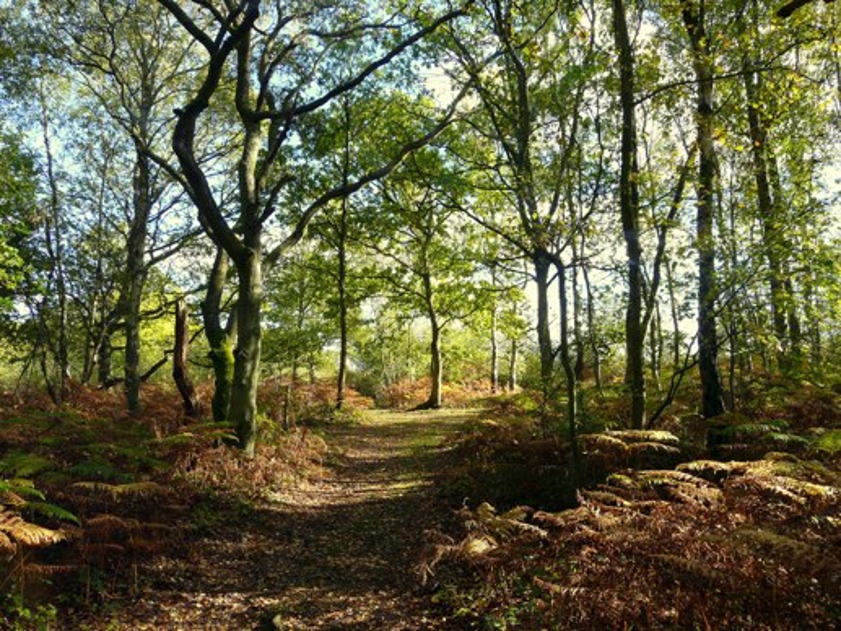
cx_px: 420
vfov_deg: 49.8
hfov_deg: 63.4
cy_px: 316
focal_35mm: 28
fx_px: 680
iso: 100
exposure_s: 1/100
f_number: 4
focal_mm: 4.6
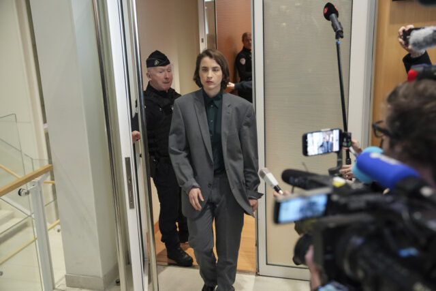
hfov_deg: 49.5
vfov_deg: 34.2
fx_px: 472
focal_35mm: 39
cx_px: 218
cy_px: 146
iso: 4000
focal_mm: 39
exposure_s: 1/400
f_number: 2.8
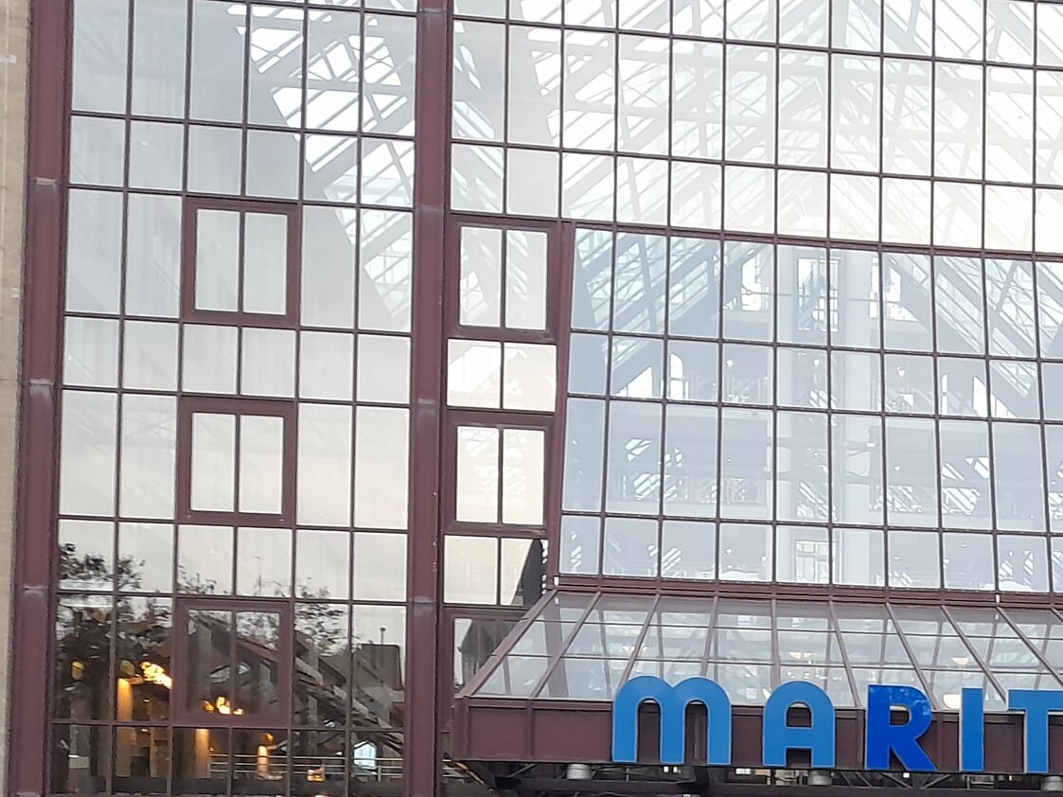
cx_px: 1016
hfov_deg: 31.7
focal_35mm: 57
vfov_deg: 23.9
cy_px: 891
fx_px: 1750
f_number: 2
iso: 320
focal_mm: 4.6
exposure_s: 1/60
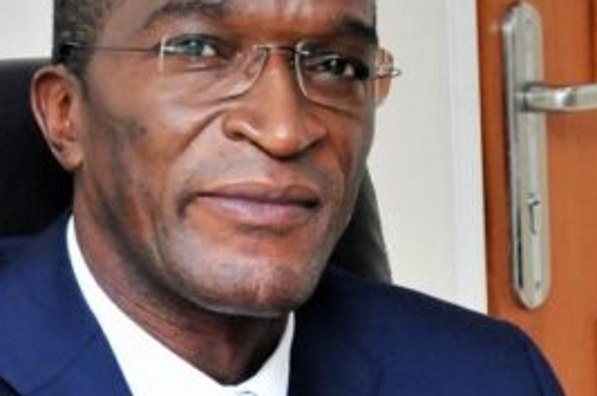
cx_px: 255
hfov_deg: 10.0
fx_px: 3427
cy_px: 381
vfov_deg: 6.6
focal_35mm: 207
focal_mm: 48
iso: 1000
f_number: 5.6
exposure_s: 1/250
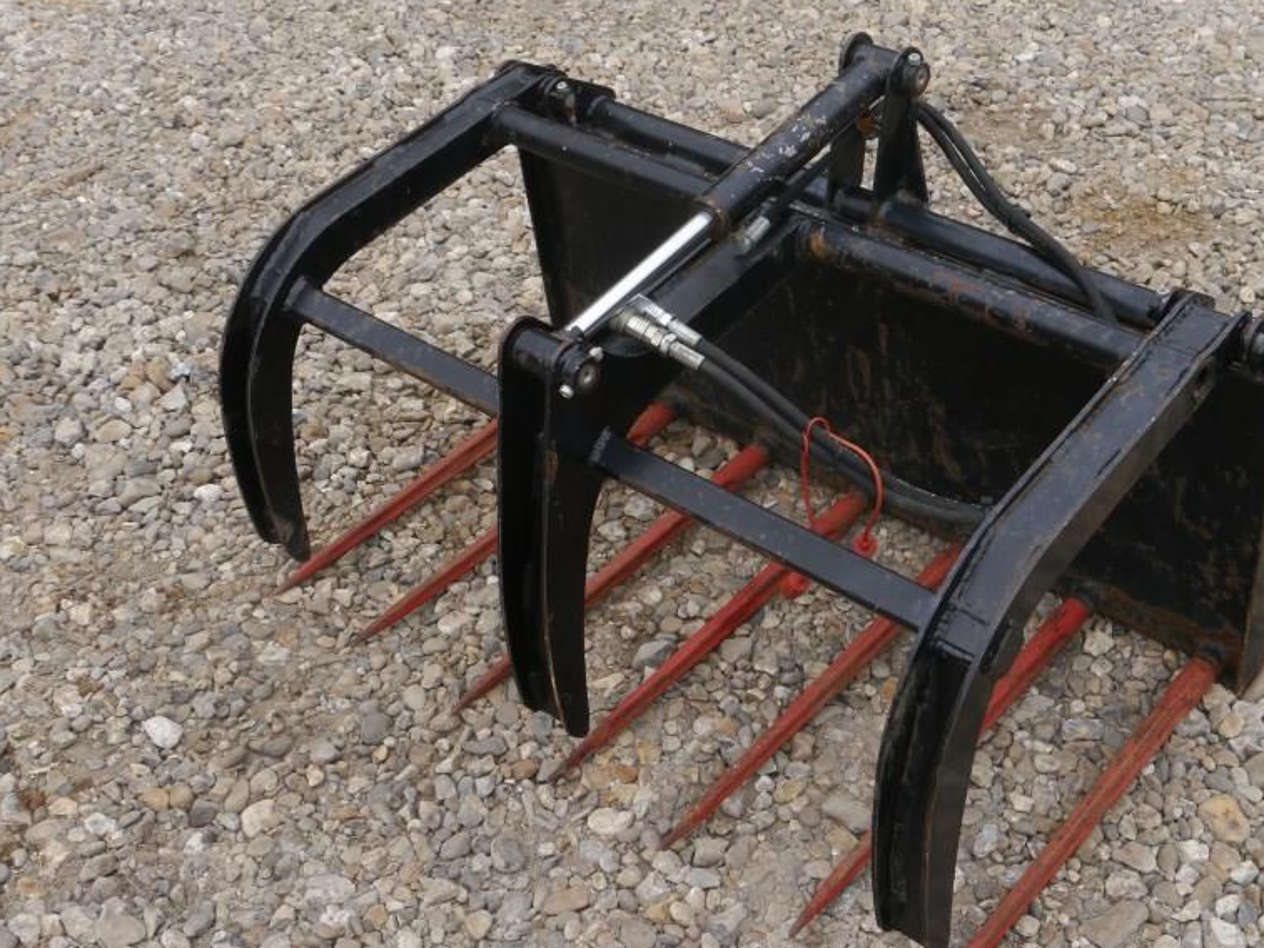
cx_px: 771
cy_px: 439
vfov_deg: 31.5
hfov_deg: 41.0
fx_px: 1680
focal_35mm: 46
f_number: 6.3
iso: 160
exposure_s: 1/320
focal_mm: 17
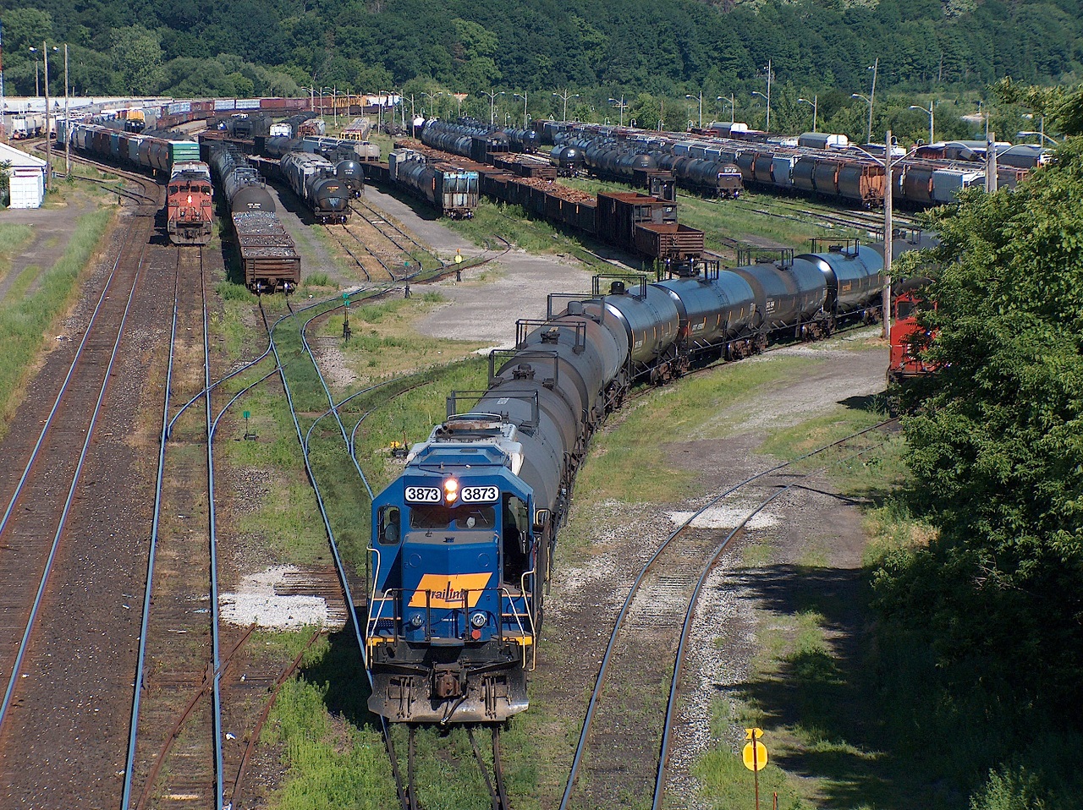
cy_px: 405
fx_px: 4971
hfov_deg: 12.4
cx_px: 542
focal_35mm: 159
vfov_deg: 9.3
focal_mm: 32.67
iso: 200
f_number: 5.09
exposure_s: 1/885
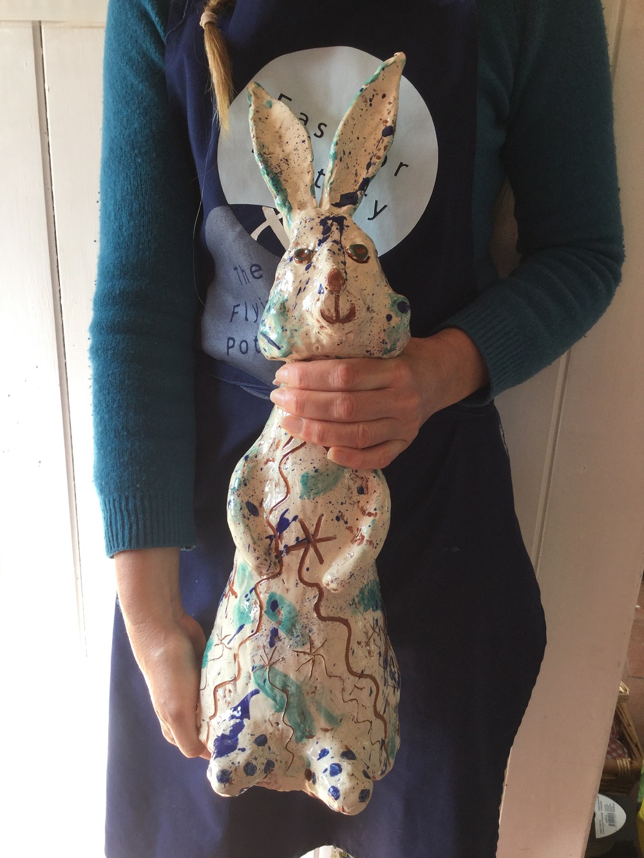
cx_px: 322
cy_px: 429
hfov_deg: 45.4
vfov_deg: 58.3
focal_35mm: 31
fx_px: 769
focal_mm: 3.3
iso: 32
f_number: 2.4
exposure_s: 1/100
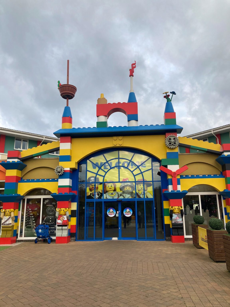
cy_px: 154
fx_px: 248
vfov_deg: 63.4
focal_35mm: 28
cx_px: 115
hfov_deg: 49.7
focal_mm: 3.99
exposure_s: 1/211
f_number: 1.8
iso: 20
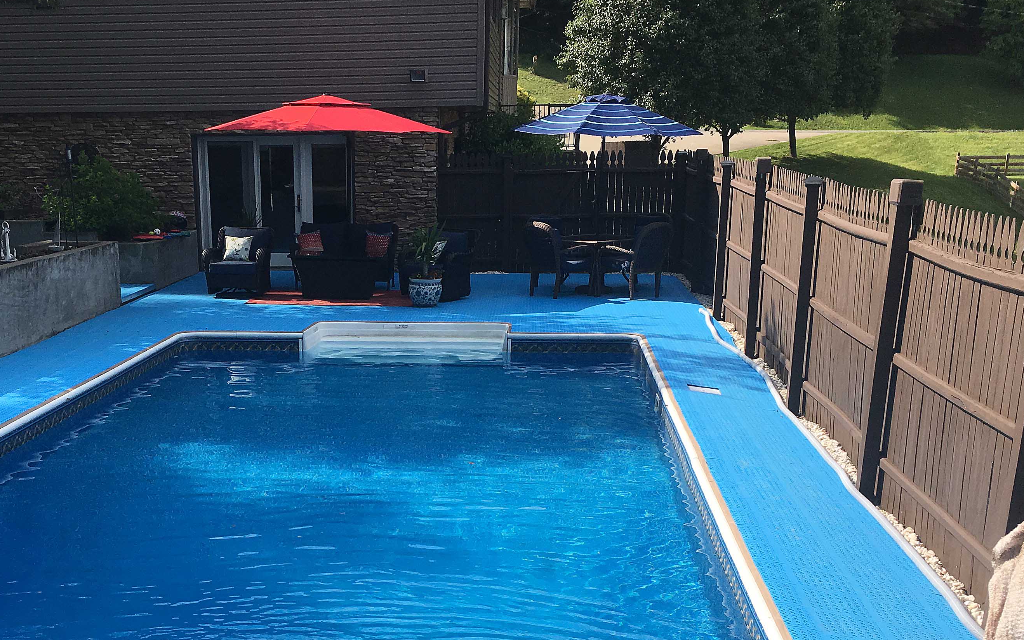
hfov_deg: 42.2
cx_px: 364
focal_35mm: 47
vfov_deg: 26.9
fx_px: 1312
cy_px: 513
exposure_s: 1/1570
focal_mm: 4.15
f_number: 2.2
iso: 25
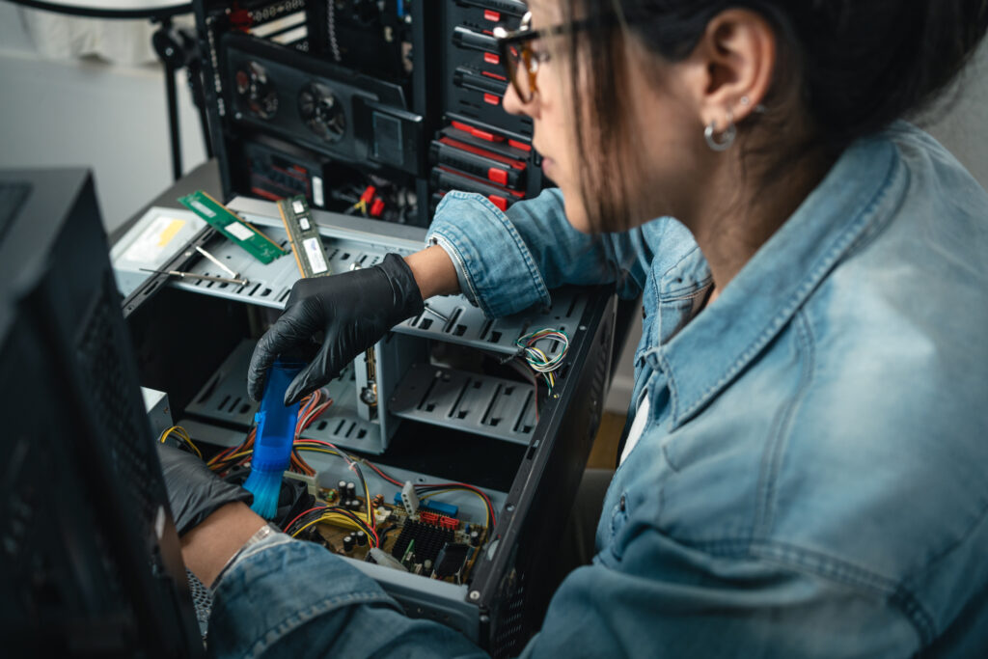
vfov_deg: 37.9
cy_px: 330
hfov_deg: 54.4
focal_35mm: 35
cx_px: 494
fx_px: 961
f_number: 3.5
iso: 500
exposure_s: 1/100
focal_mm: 35
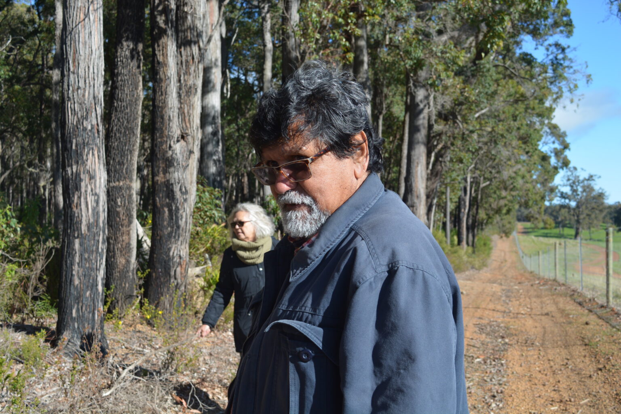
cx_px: 310
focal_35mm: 42
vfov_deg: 31.9
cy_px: 207
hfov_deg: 46.4
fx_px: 724
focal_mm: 28
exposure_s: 1/250
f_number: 8
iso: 140
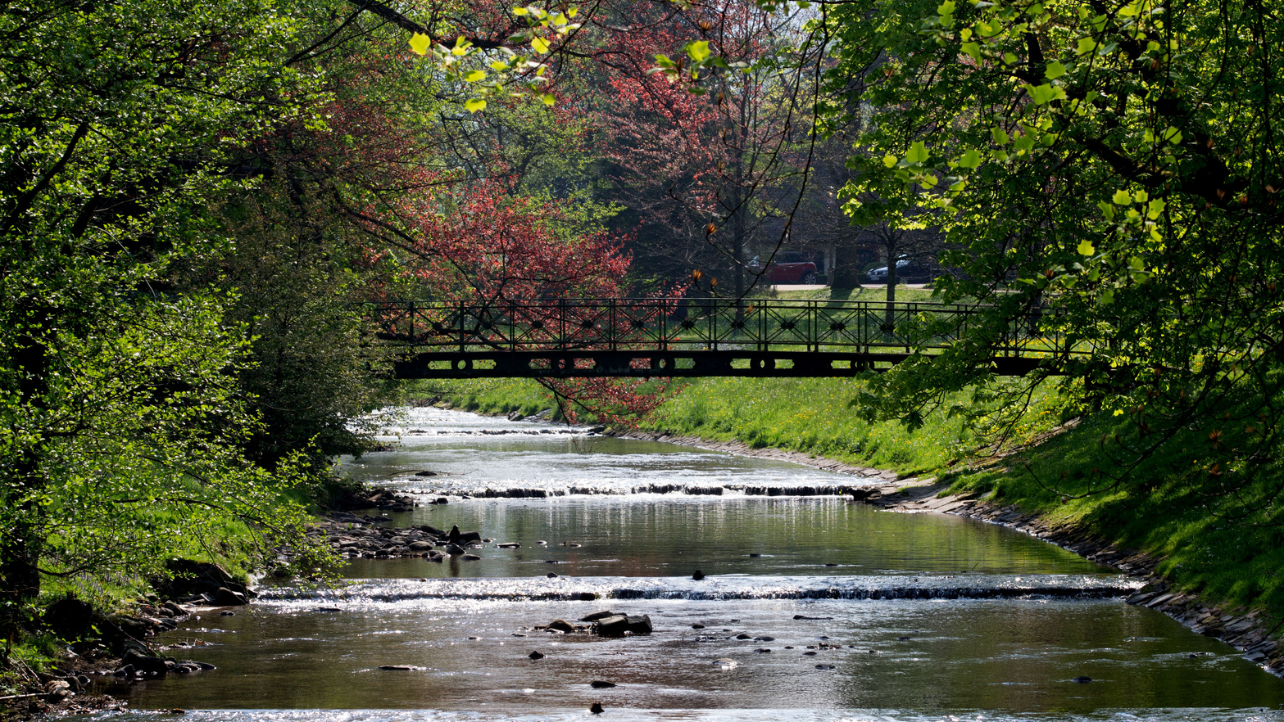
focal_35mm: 171
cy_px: 408
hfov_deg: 12.6
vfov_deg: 7.1
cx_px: 647
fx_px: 5807
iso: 200
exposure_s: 1/200
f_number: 10
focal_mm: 105
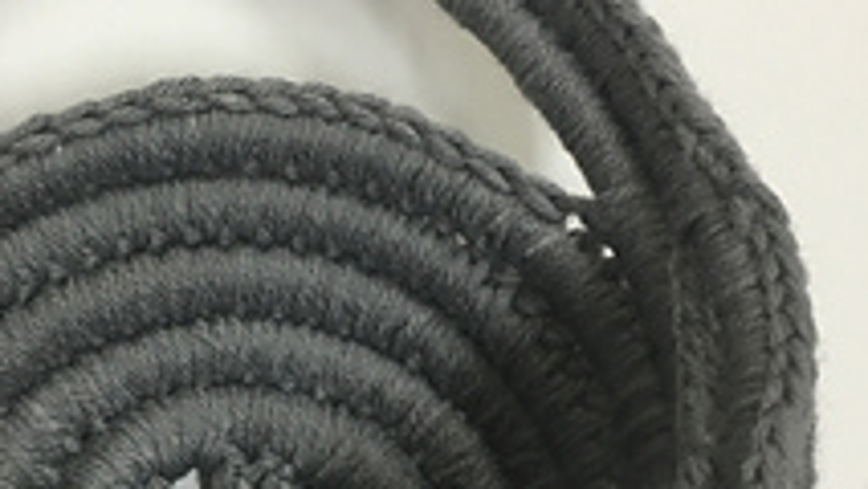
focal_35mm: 74
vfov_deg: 16.3
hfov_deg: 28.4
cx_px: 304
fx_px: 1704
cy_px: 367
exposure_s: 1/15
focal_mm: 4.15
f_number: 2.2
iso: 40
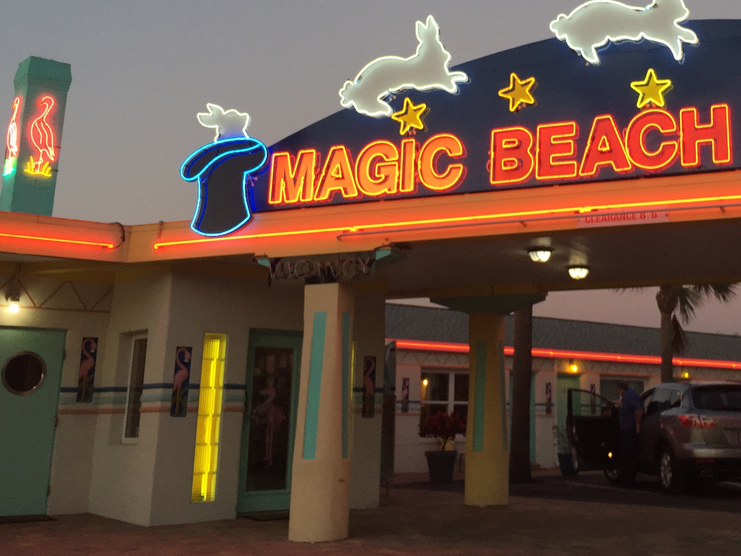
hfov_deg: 38.3
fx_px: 1049
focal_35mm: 49
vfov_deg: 29.2
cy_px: 142
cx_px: 517
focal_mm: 4.15
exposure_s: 1/120
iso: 50
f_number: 2.2
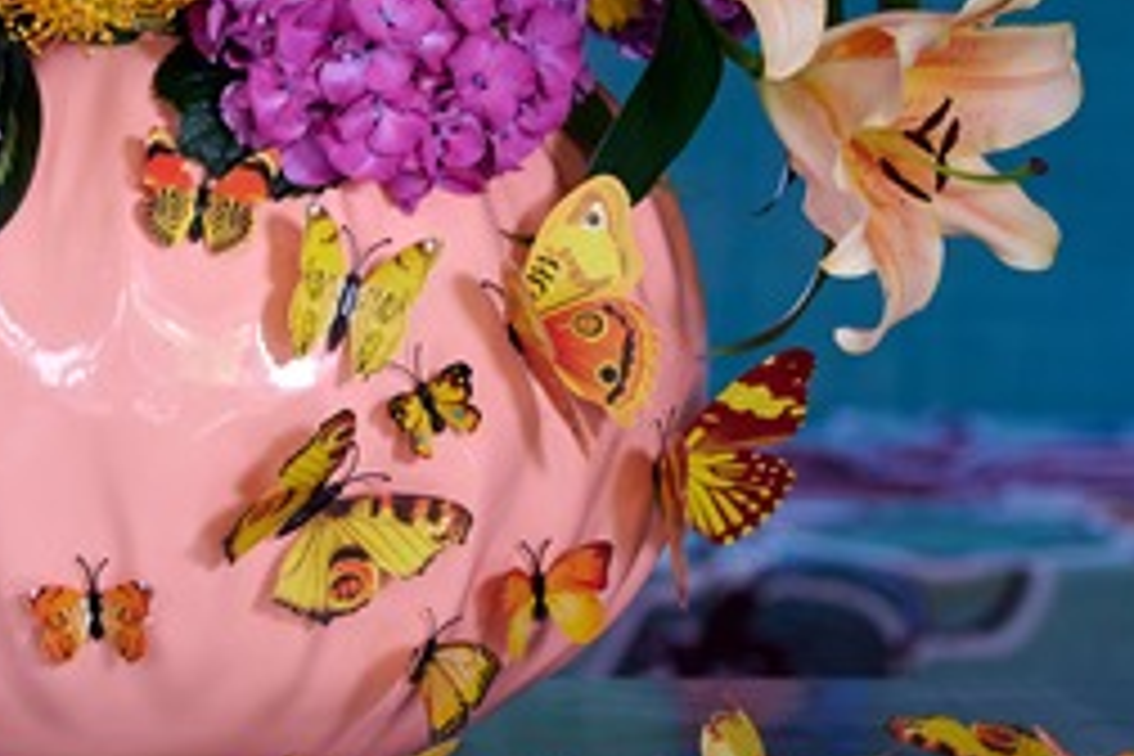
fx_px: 13449
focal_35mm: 427
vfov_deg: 3.2
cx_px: -284
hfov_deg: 4.8
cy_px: -340
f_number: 4
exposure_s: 1/8
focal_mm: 105
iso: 100
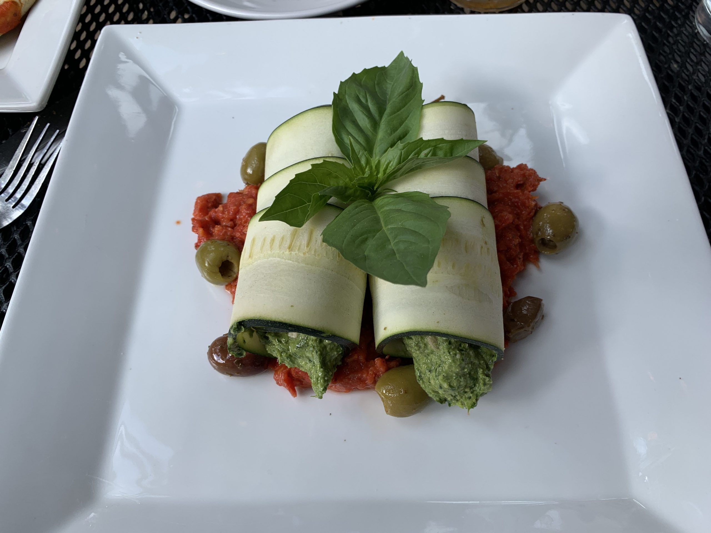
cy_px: 266
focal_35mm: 26
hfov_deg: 67.3
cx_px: 356
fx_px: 534
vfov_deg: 53.1
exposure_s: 1/500
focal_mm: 4.25
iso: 25
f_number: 1.8
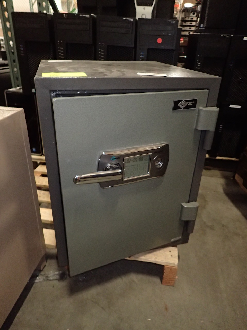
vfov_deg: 69.4
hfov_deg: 54.9
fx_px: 238
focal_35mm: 25
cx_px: 124
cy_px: 165
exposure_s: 1/20
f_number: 2
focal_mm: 4.5
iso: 800
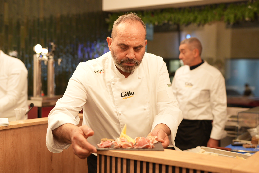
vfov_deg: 27.0
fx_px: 360
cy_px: 86
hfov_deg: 39.6
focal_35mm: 50
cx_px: 130
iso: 2000
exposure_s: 1/250
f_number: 2.5
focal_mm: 50
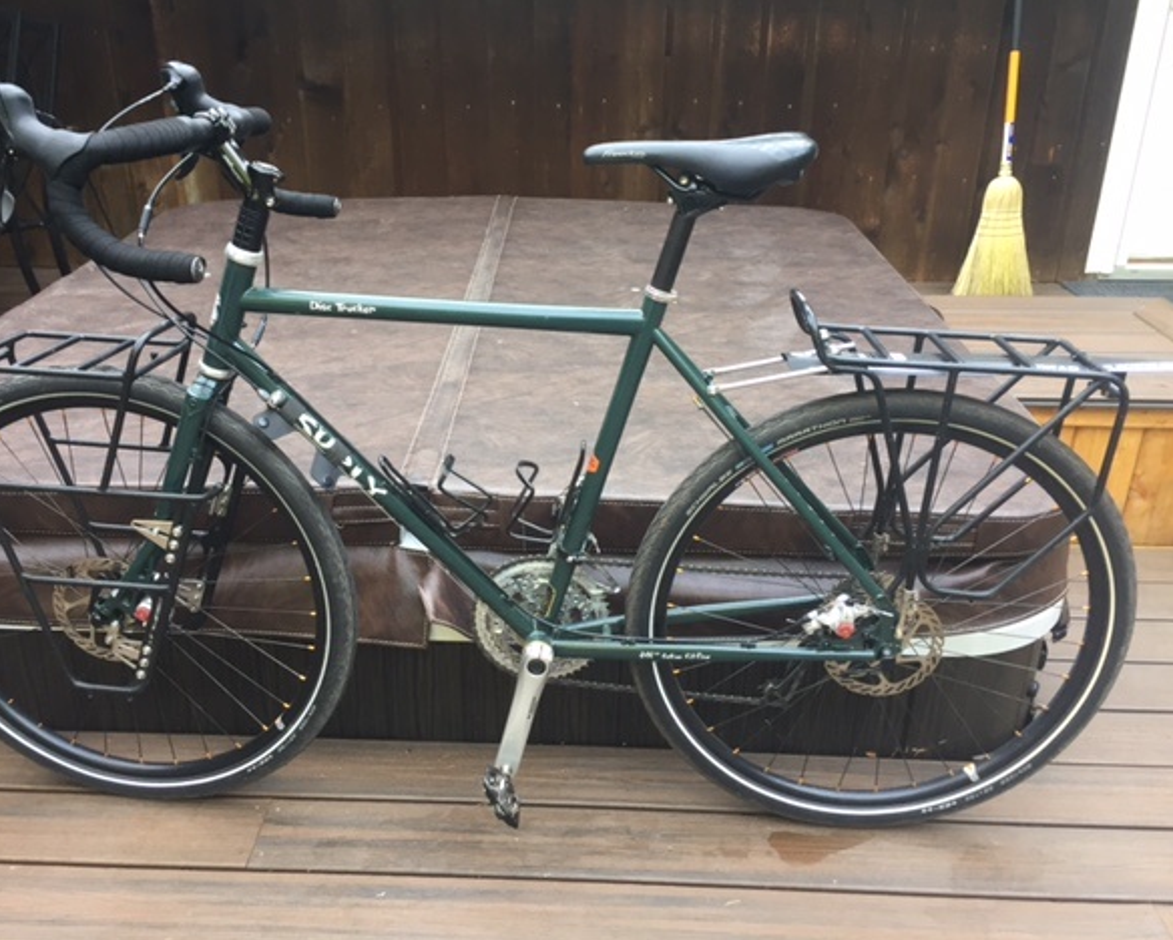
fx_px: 1077
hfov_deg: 57.1
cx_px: 534
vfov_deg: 47.2
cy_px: 474
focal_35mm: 31
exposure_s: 1/30
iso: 32
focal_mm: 4.15
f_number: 2.2
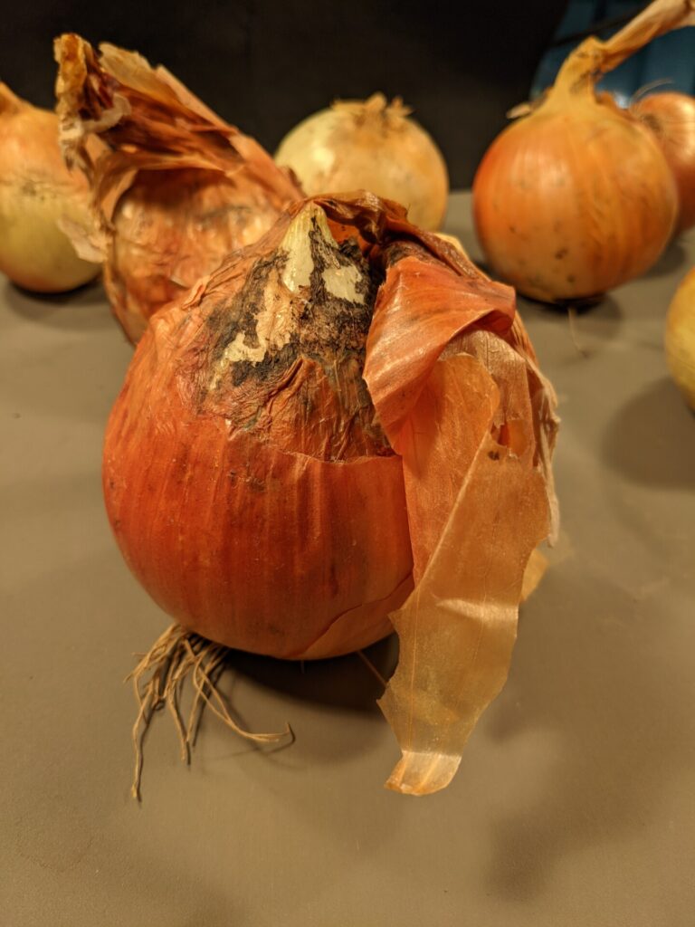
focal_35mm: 27
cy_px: 464
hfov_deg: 51.4
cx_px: 348
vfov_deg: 65.3
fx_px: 723
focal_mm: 4.38
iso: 37
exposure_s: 1/133
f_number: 1.73
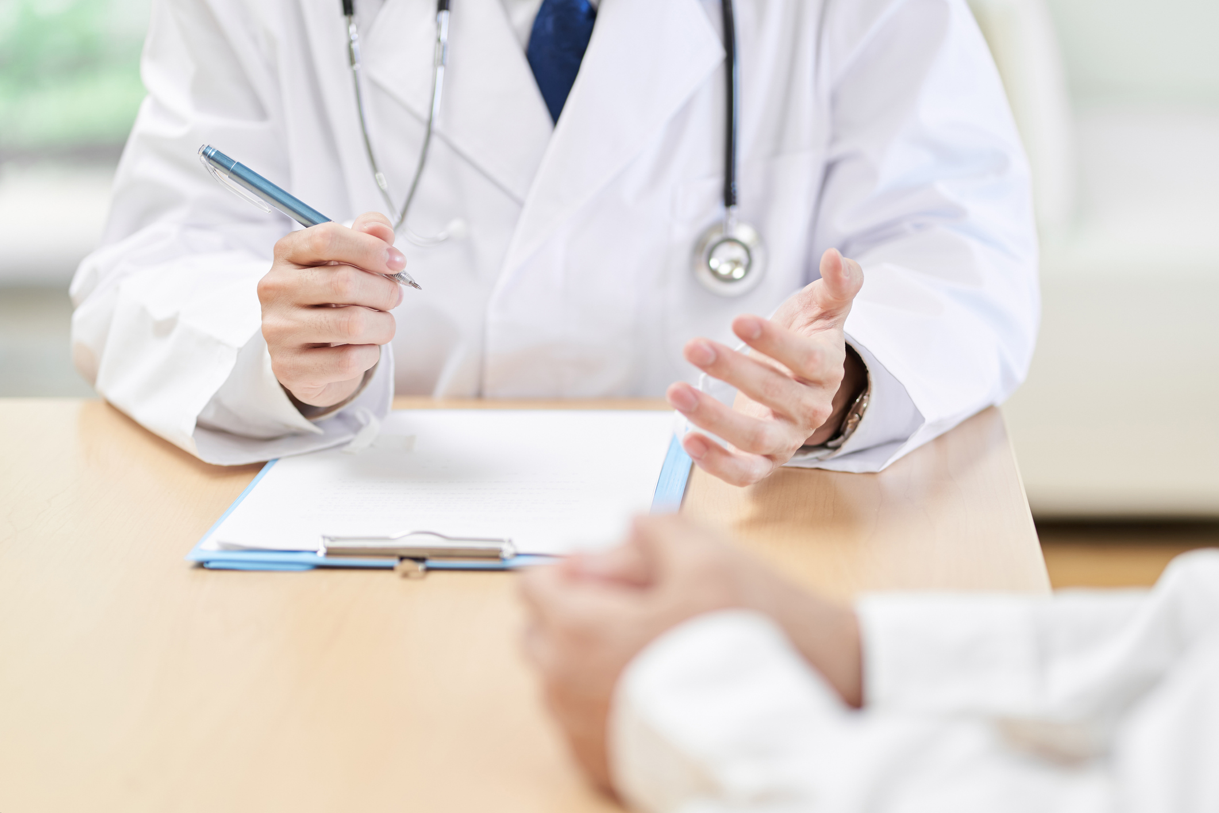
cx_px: 610
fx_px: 2878
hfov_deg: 23.9
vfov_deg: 16.1
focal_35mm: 85
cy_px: 406
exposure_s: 1/125
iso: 160
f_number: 2
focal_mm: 85
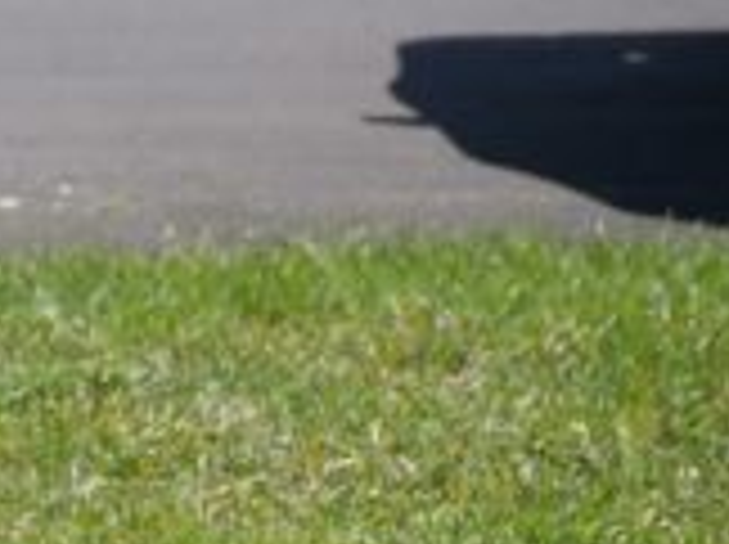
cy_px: 580
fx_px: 16655
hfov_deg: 2.5
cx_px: -497
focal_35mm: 792
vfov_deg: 1.9
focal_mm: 102
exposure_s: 1/500
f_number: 5.6
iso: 200
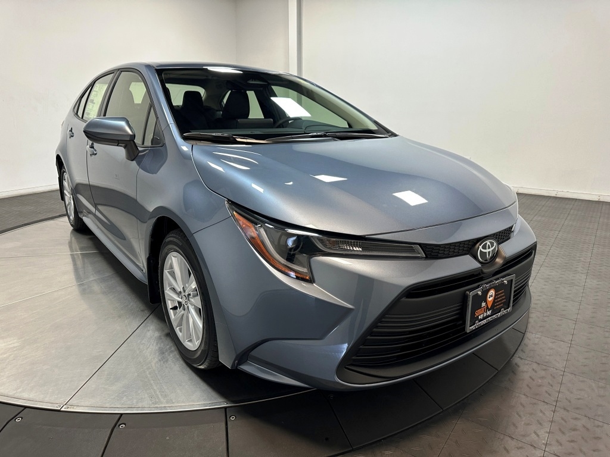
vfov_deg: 56.8
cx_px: 305
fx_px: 423
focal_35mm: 24
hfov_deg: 71.6
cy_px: 228
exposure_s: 1/60
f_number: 1.78
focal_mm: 6.86
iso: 320
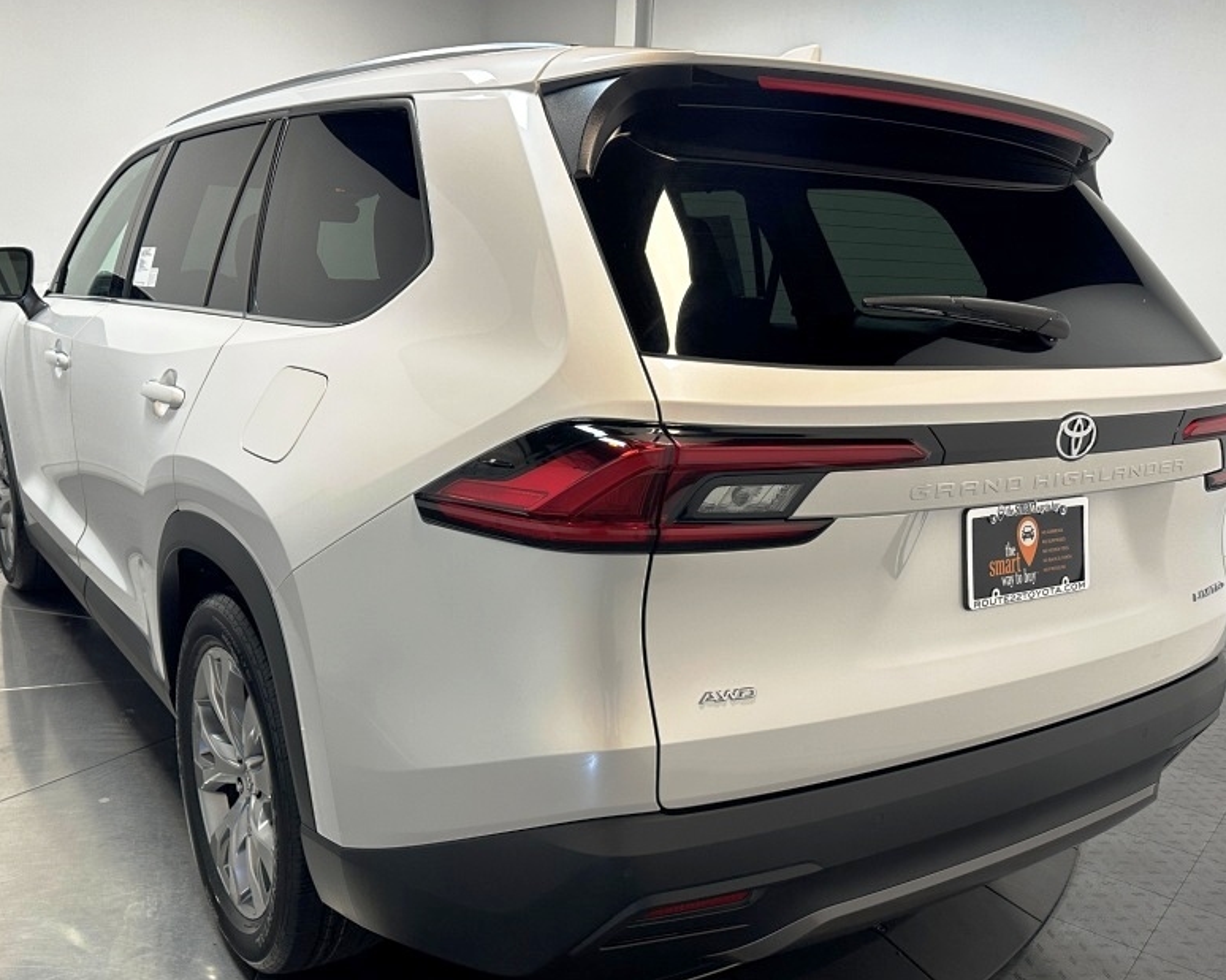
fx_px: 1125
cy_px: 578
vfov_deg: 46.9
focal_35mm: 31
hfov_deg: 57.2
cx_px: 630
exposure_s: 1/60
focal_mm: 6.86
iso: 250
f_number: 1.78
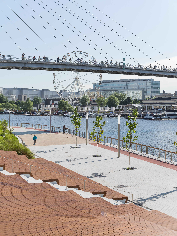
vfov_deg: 47.9
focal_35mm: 39
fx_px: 266
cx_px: 88
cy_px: 118
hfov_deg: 36.8
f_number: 8
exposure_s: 1/125
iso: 100
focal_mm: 50
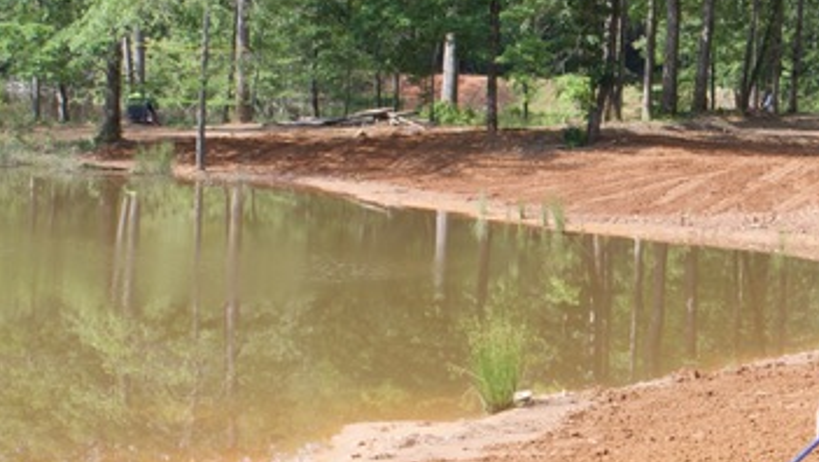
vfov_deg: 11.2
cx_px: 854
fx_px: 2347
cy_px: 336
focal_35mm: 108
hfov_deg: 19.1
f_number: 13
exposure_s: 1/50
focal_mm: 16
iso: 200
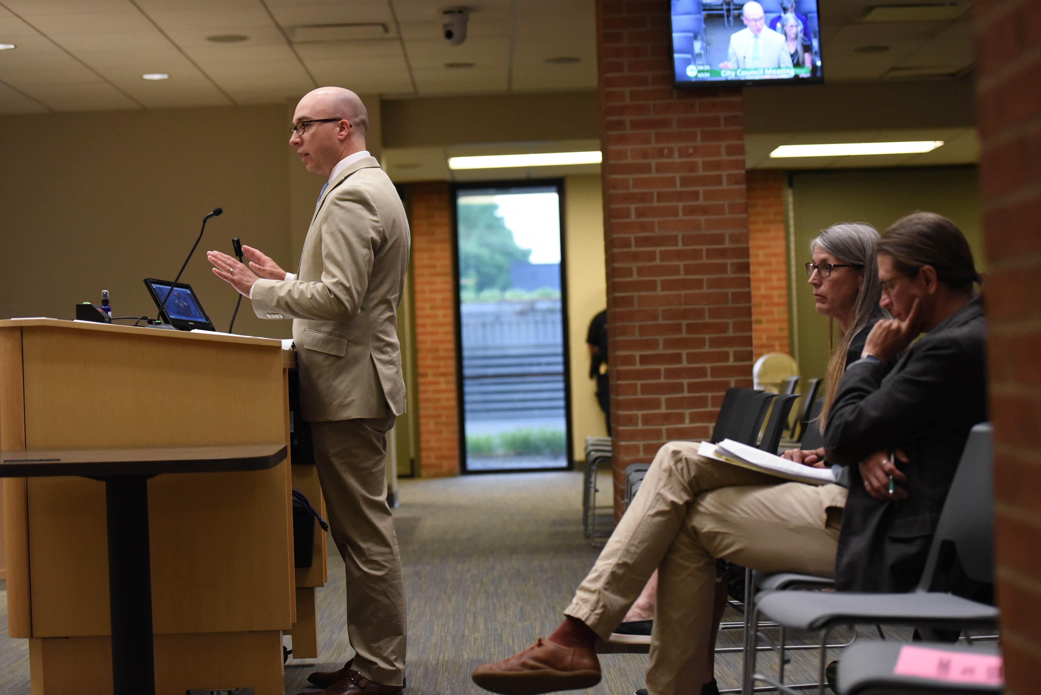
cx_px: 520
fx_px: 2025
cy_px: 348
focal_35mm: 70
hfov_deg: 28.8
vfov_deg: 19.5
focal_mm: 70
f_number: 2.8
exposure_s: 1/320
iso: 3200
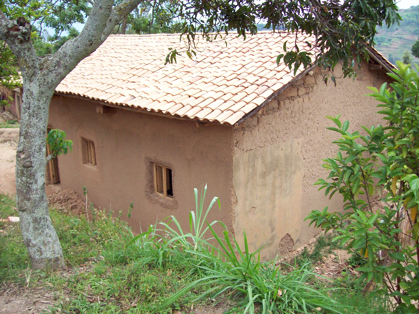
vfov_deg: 39.6
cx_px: 210
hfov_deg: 51.4
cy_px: 157
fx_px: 436
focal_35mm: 36
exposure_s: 1/206
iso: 80
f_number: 2.7
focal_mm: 6
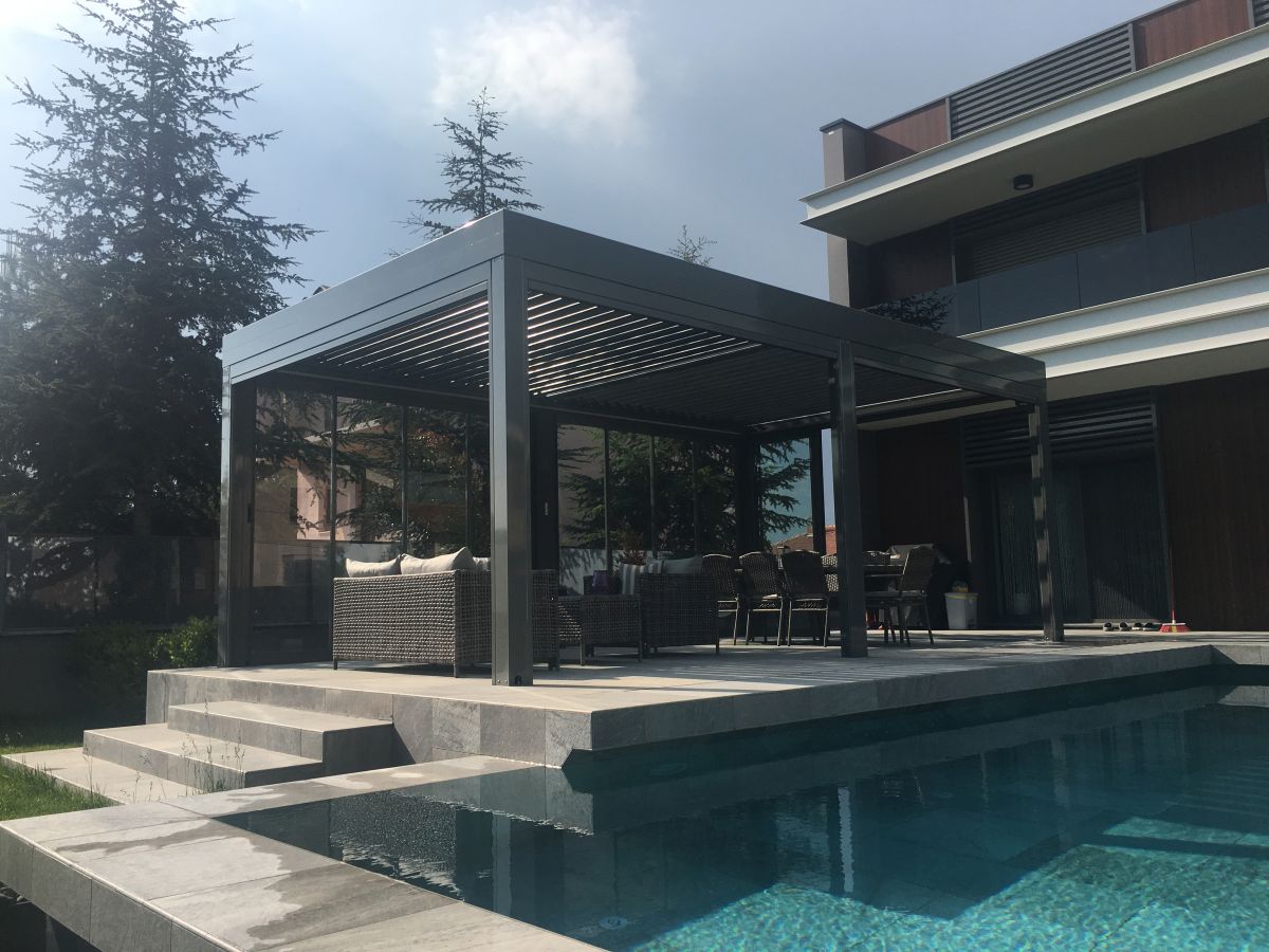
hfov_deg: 61.7
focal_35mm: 29
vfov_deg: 48.2
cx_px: 634
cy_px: 476
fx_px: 1063
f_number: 2.2
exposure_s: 1/2024
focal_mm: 4.15
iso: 25
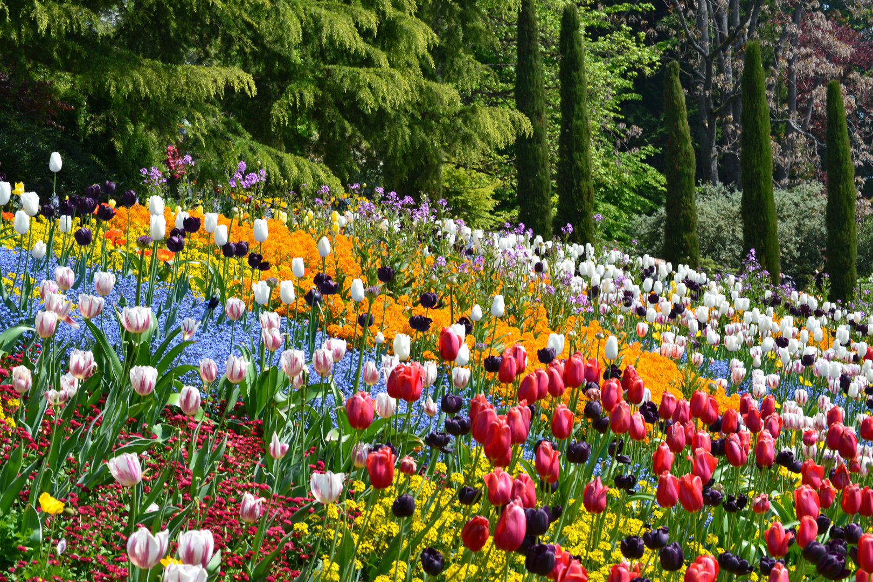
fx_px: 2728
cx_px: 436
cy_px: 291
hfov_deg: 18.2
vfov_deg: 12.2
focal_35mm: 112
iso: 100
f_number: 14
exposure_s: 1/60
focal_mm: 75
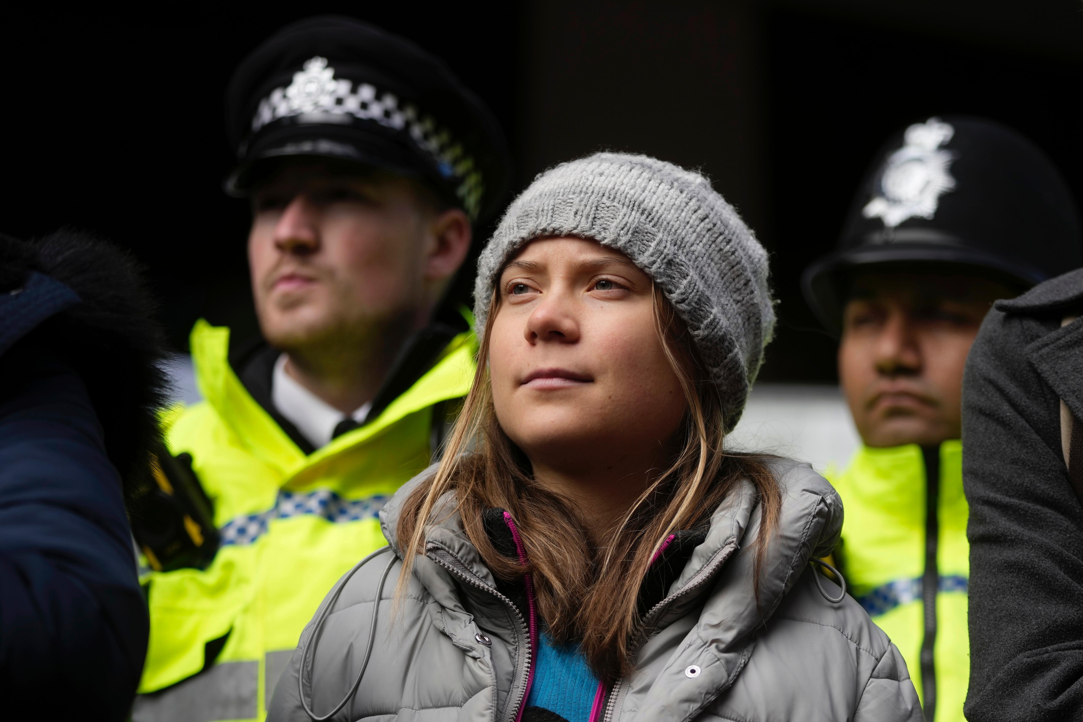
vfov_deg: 15.2
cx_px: 542
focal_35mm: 90
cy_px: 361
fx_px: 2707
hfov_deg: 22.6
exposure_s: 1/1000
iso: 200
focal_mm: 90
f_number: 2.8
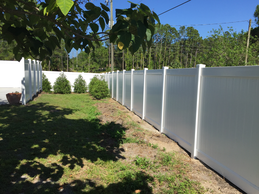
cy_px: 97
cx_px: 130
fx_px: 217
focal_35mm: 29
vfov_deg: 48.2
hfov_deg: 61.7
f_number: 2.2
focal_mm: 4.15
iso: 32
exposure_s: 1/1883
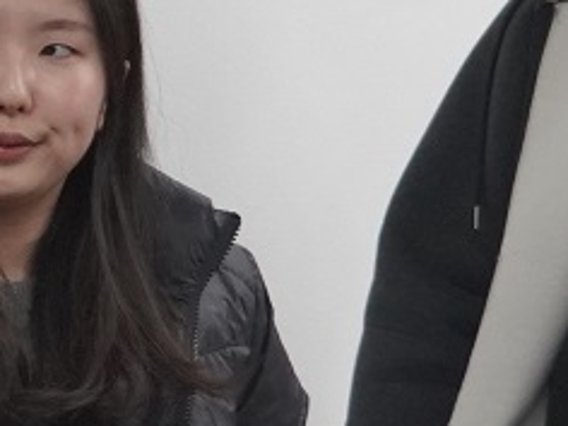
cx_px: -741
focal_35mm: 275
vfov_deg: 5.4
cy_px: 397
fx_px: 4507
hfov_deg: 6.9
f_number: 4
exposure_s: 1/160
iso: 1250
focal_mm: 25
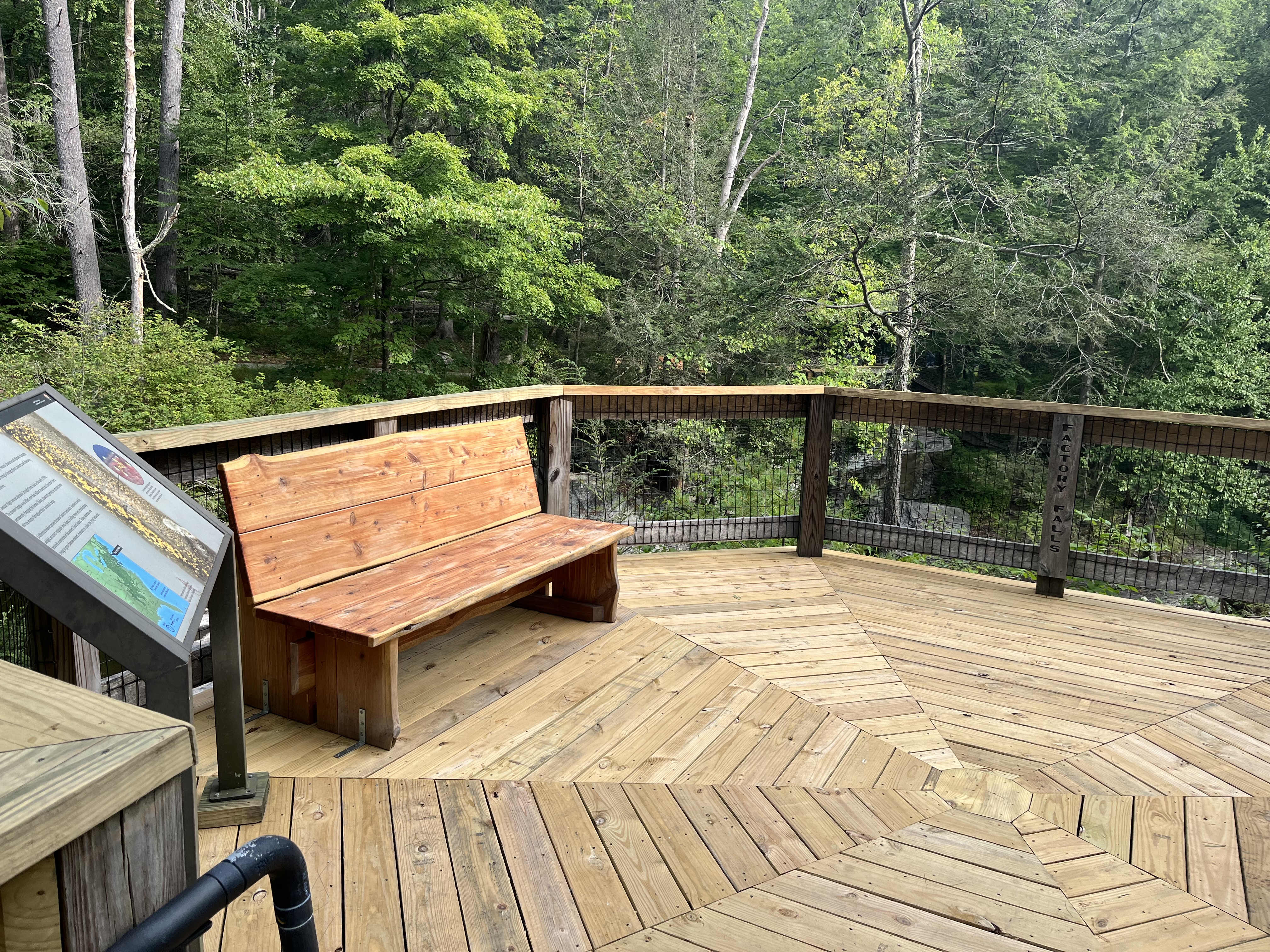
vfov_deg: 53.1
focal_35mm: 26
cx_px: 635
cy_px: 476
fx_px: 954
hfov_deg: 67.3
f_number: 1.6
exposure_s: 1/845
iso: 50
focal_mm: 5.1
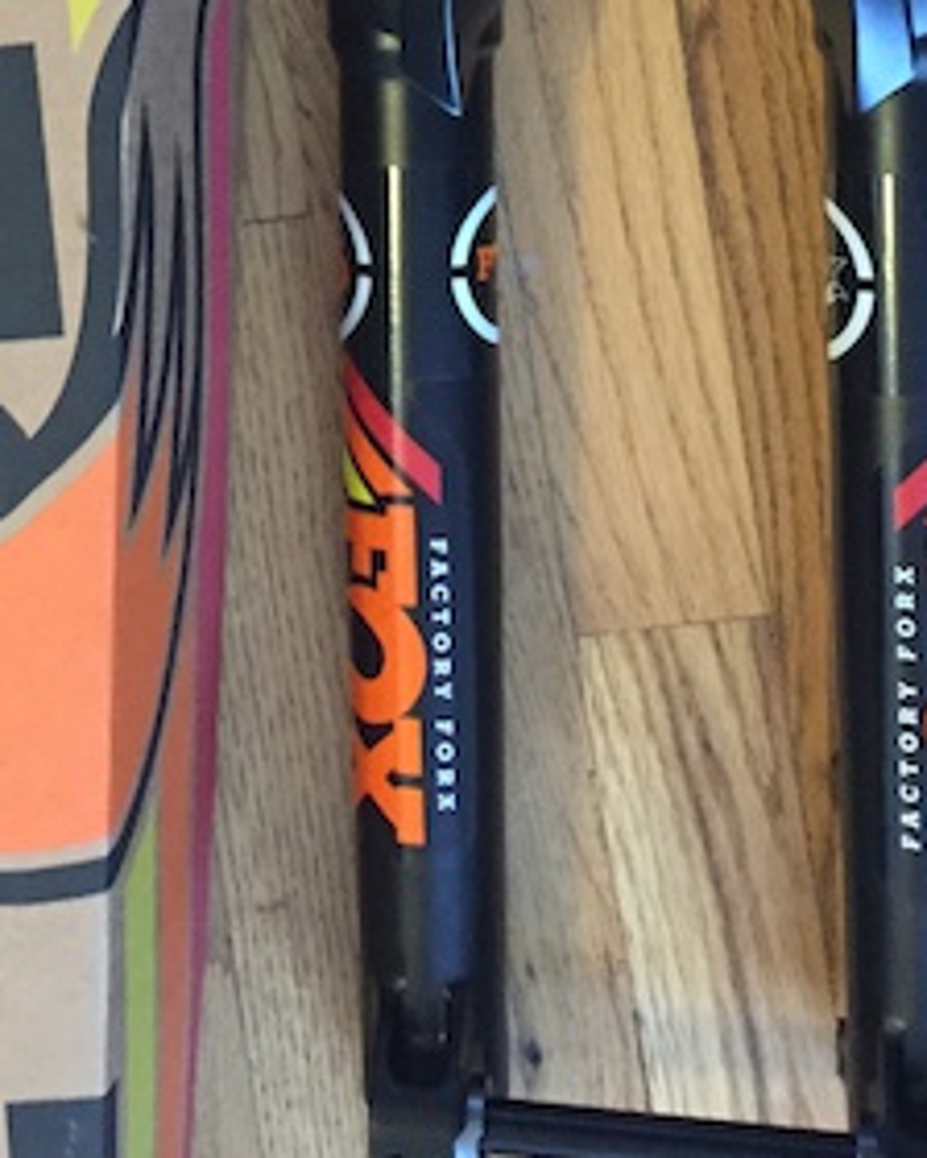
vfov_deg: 22.3
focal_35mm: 81
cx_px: 46
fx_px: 2778
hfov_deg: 18.5
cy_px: -99
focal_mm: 4.15
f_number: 2.2
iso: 320
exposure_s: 1/15
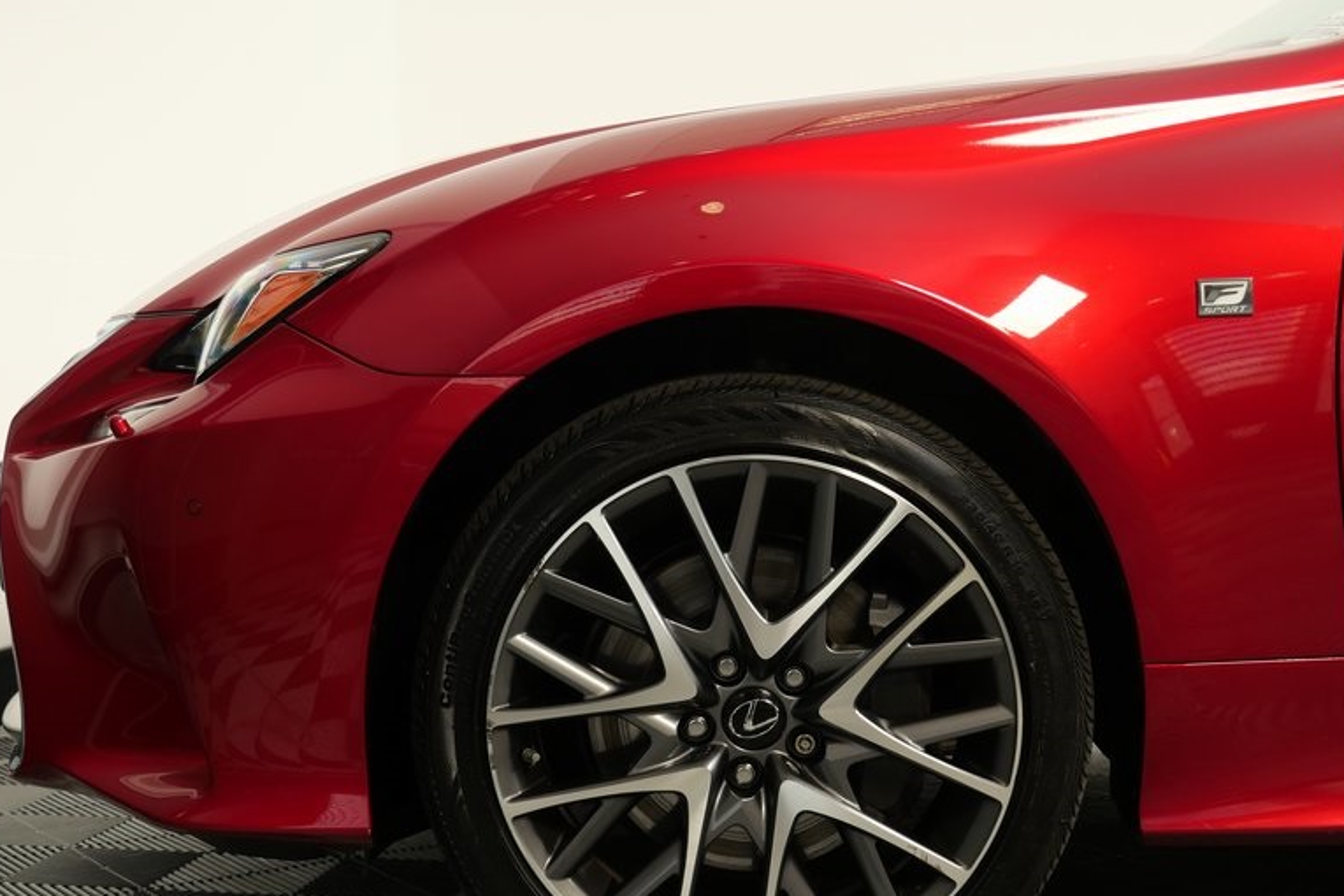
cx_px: 710
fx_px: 2389
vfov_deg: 21.1
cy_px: 618
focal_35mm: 64
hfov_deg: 31.4
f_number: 5
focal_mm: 23
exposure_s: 1/200
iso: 250
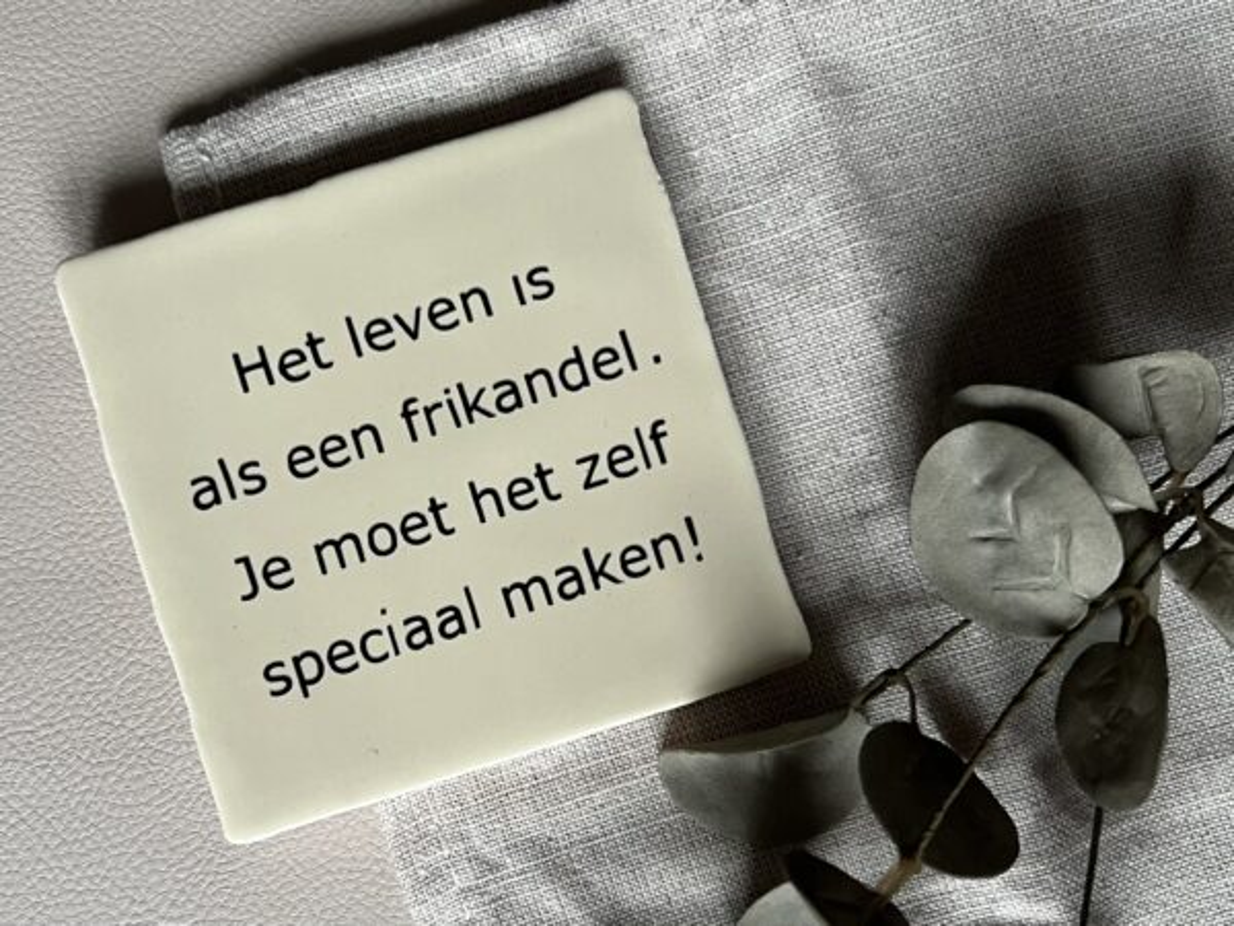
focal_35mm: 26
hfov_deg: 67.3
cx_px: 617
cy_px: 463
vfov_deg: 53.1
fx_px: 927
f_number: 1.5
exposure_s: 1/83
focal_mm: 5.7
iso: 125
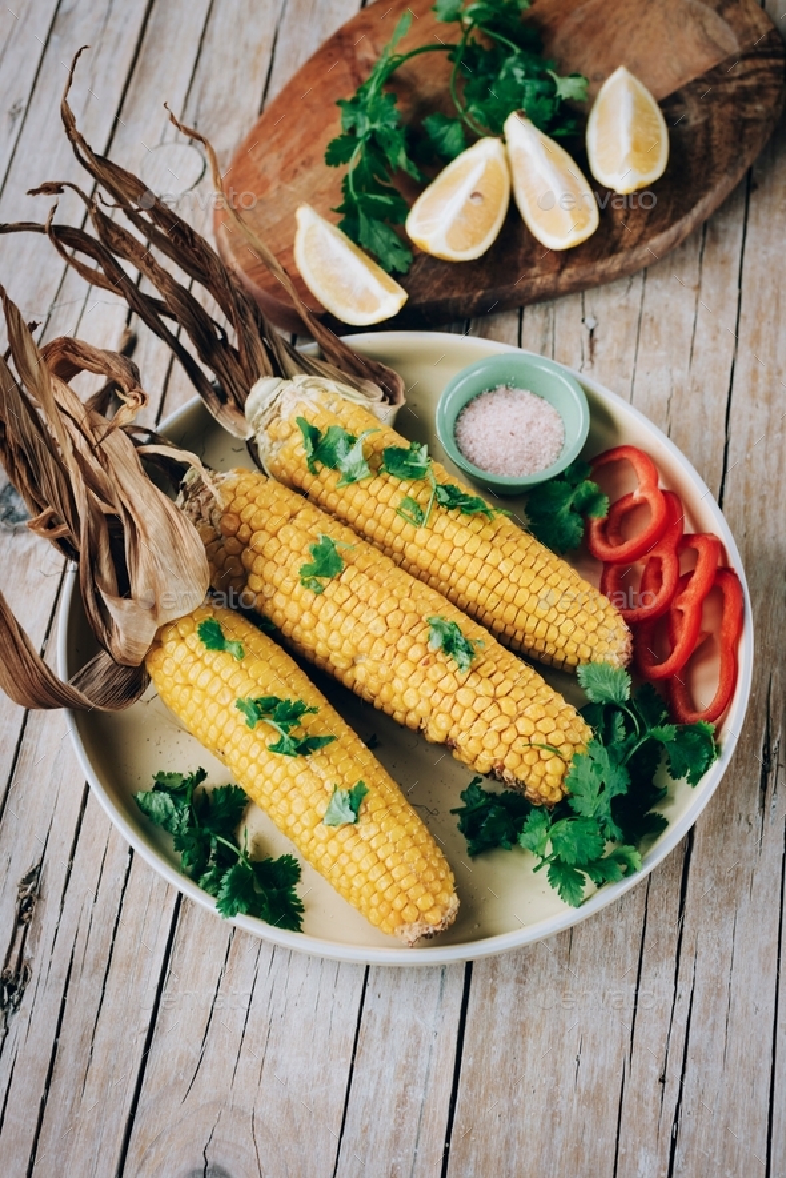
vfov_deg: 39.6
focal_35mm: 50
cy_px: 589
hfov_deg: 27.0
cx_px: 393
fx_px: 1636
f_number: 7.1
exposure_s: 1/40
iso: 200
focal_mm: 50
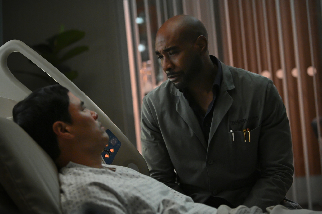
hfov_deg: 20.8
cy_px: 107
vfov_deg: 13.9
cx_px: 161
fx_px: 876
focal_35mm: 98
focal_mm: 98
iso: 16000
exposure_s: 1/125
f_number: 2.8
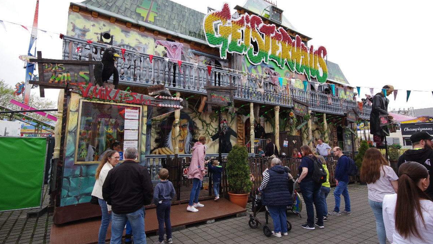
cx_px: 216
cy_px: 112
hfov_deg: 86.6
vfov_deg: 55.8
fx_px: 230
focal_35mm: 20
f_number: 8
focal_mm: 13
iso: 800
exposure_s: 1/400
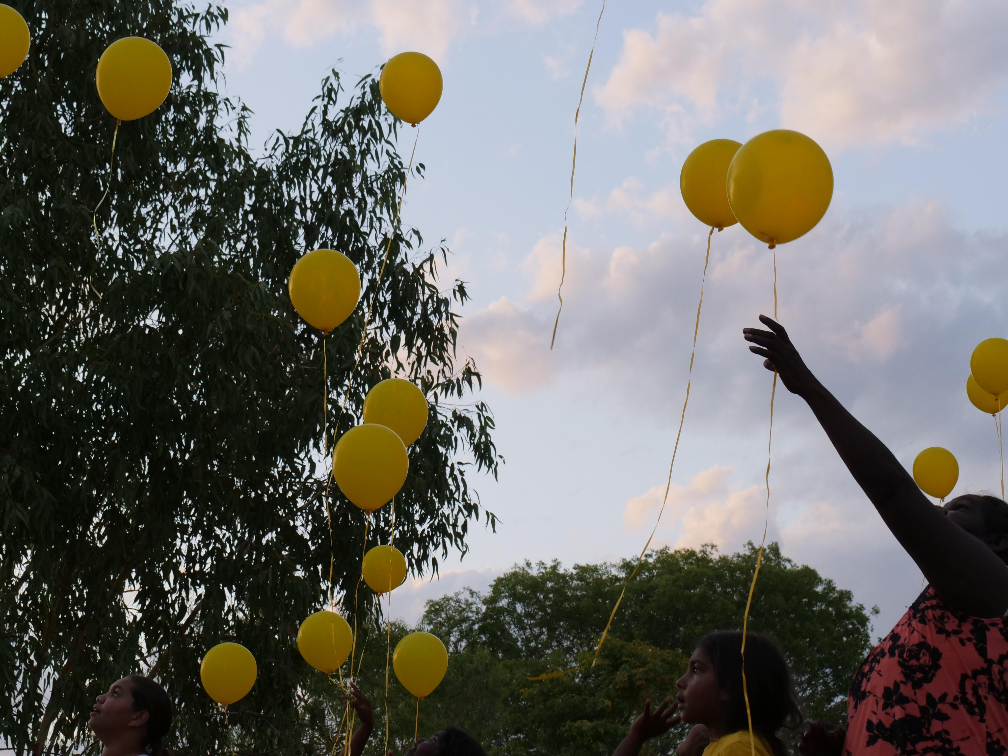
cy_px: 418
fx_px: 2504
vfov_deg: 17.2
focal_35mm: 86
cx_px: 472
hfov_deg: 22.8
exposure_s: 1/250
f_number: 5.6
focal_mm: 35
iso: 500
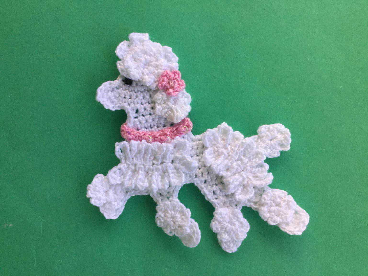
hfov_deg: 58.4
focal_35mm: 31
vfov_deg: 45.4
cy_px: 138
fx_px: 330
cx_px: 184
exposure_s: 1/100
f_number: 2.4
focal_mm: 3.3
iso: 50
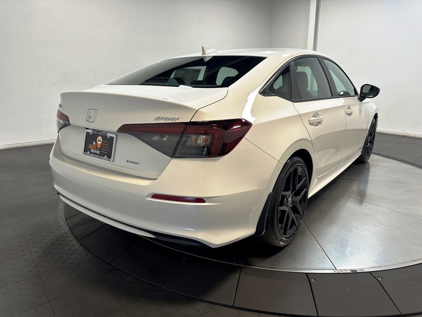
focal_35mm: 24
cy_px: 158
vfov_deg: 56.8
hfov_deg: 71.6
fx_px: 293
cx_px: 211
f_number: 1.78
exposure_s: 1/60
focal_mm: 6.86
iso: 160
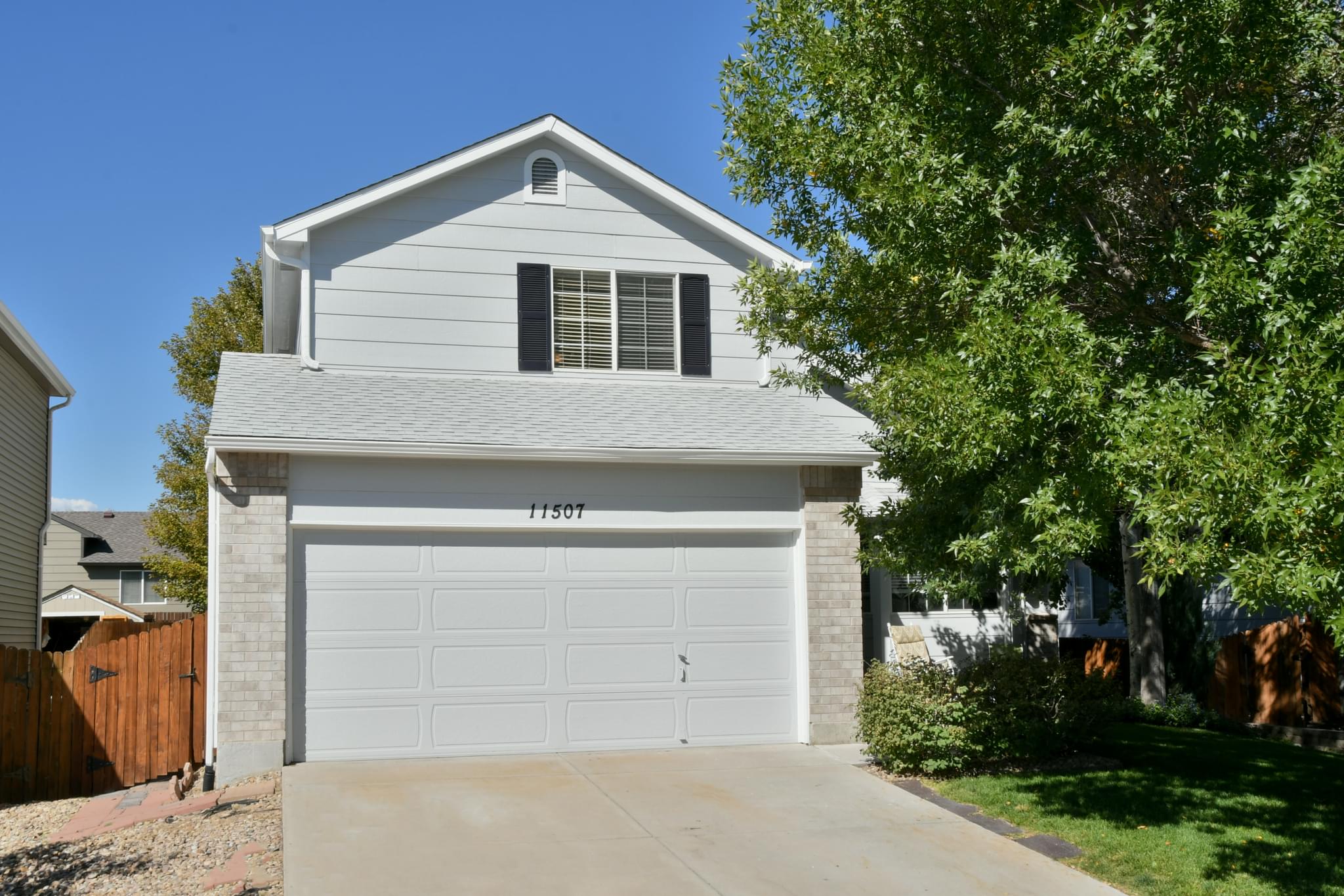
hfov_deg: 57.2
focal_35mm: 33
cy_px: 448
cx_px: 672
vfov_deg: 40.0
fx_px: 1232
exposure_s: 1/200
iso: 200
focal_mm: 22
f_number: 18
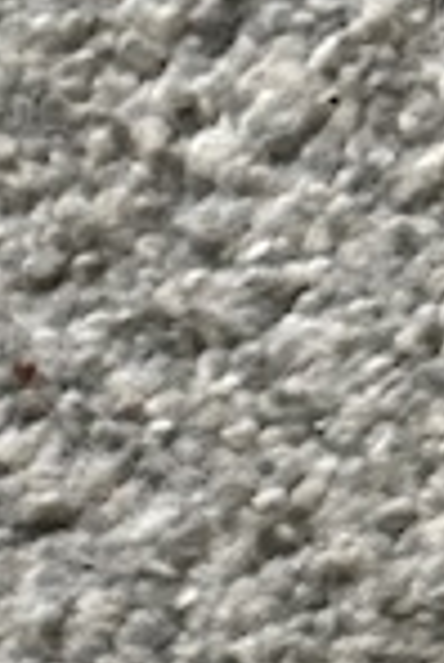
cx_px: -753
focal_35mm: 135
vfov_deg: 14.4
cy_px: 932
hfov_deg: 8.8
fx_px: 2491
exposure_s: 1/37
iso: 1000
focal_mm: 6.86
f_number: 1.78
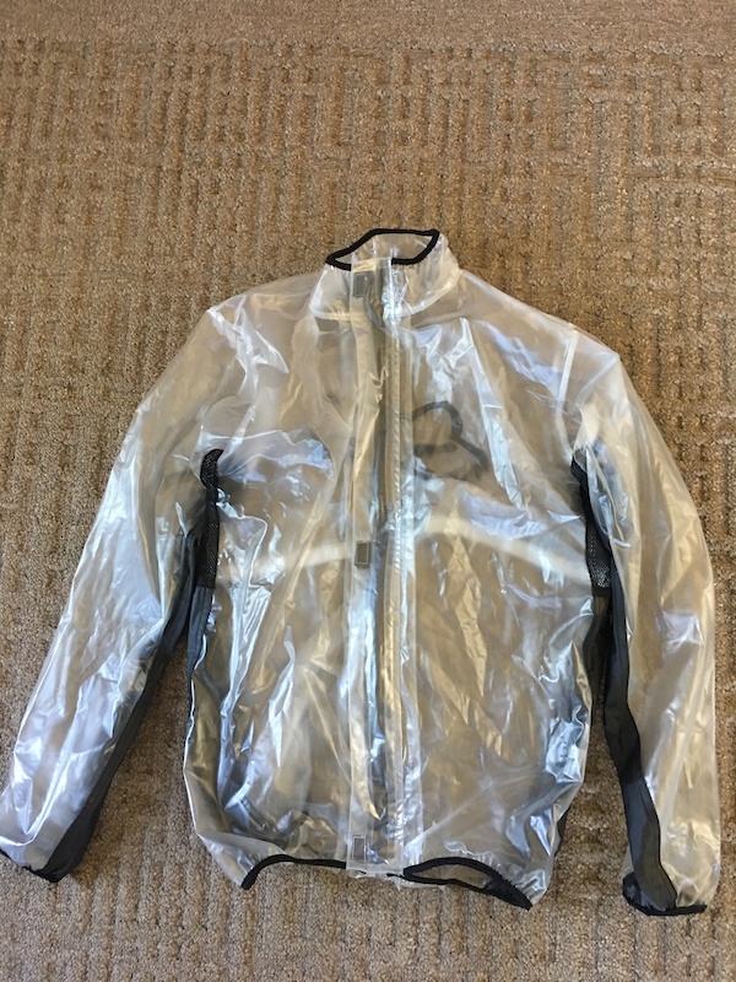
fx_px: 822
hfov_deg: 48.2
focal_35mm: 29
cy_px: 491
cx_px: 368
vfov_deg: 61.7
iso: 100
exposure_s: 1/8
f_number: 2.2
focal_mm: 4.15
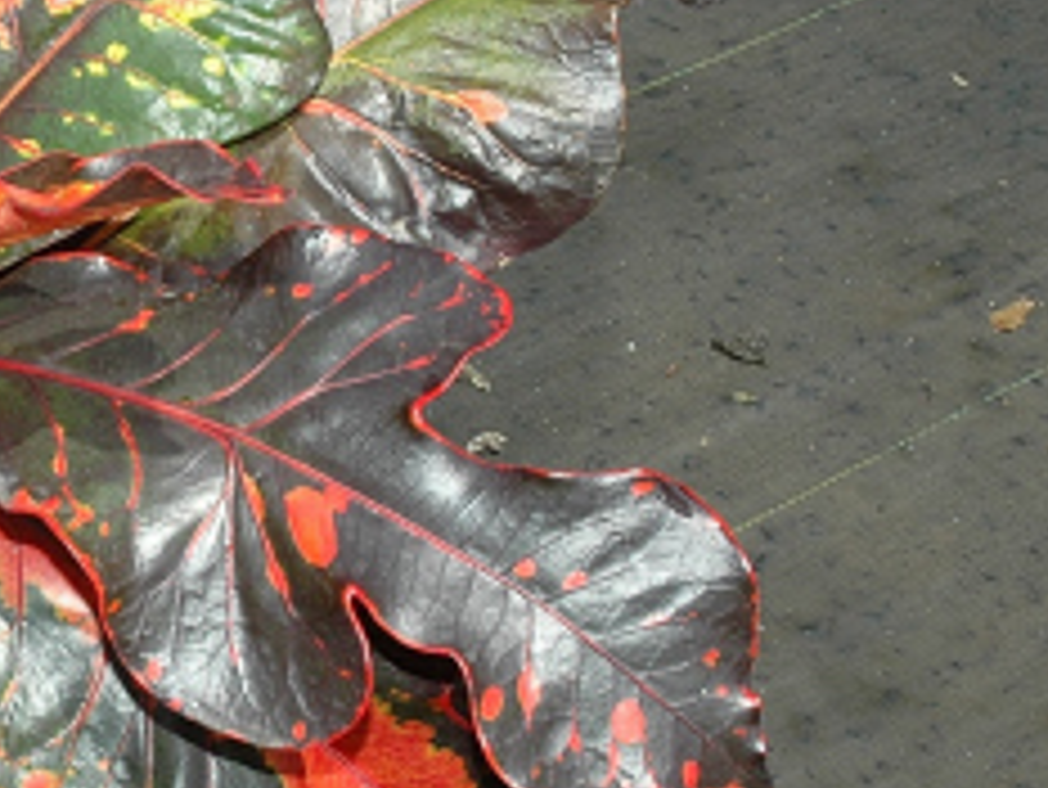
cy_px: 423
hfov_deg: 14.2
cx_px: -306
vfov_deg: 11.1
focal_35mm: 134
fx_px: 4048
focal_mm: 27
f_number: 9
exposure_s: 1/250
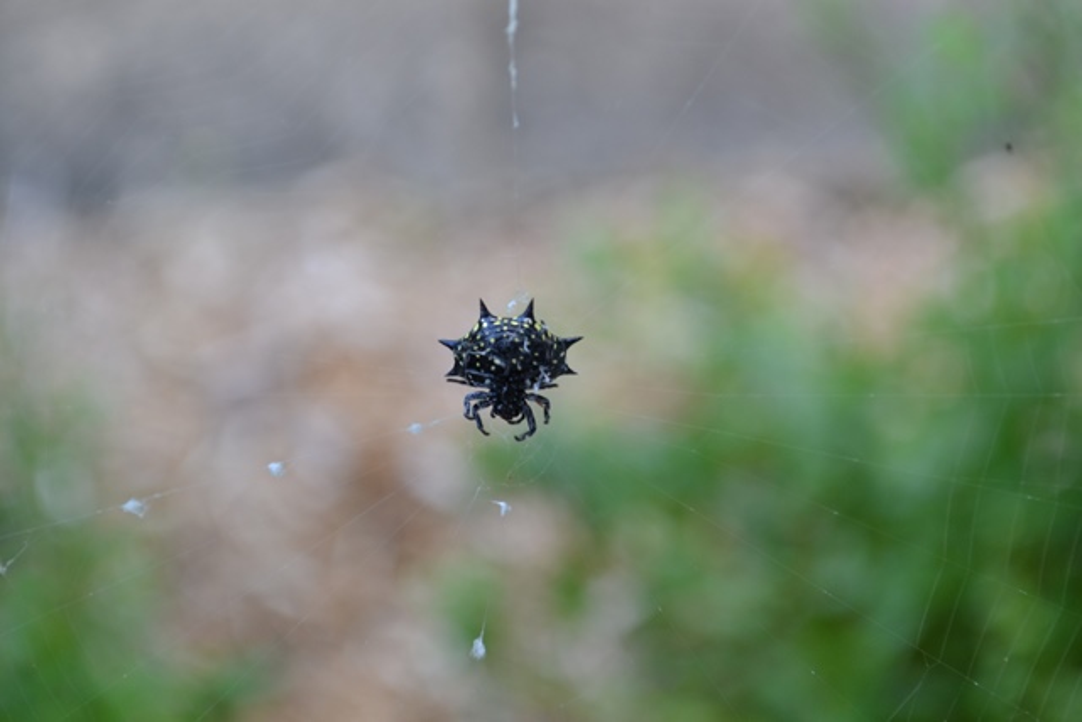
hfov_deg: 24.6
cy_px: 361
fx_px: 2480
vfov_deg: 16.6
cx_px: 541
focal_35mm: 82
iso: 400
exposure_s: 1/80
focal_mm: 55
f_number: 8
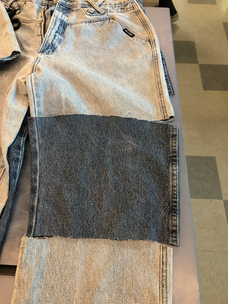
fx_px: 246
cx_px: 114
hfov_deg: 49.7
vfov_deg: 63.4
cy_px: 152
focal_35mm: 28
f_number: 1.8
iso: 100
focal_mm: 3.99
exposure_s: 1/13
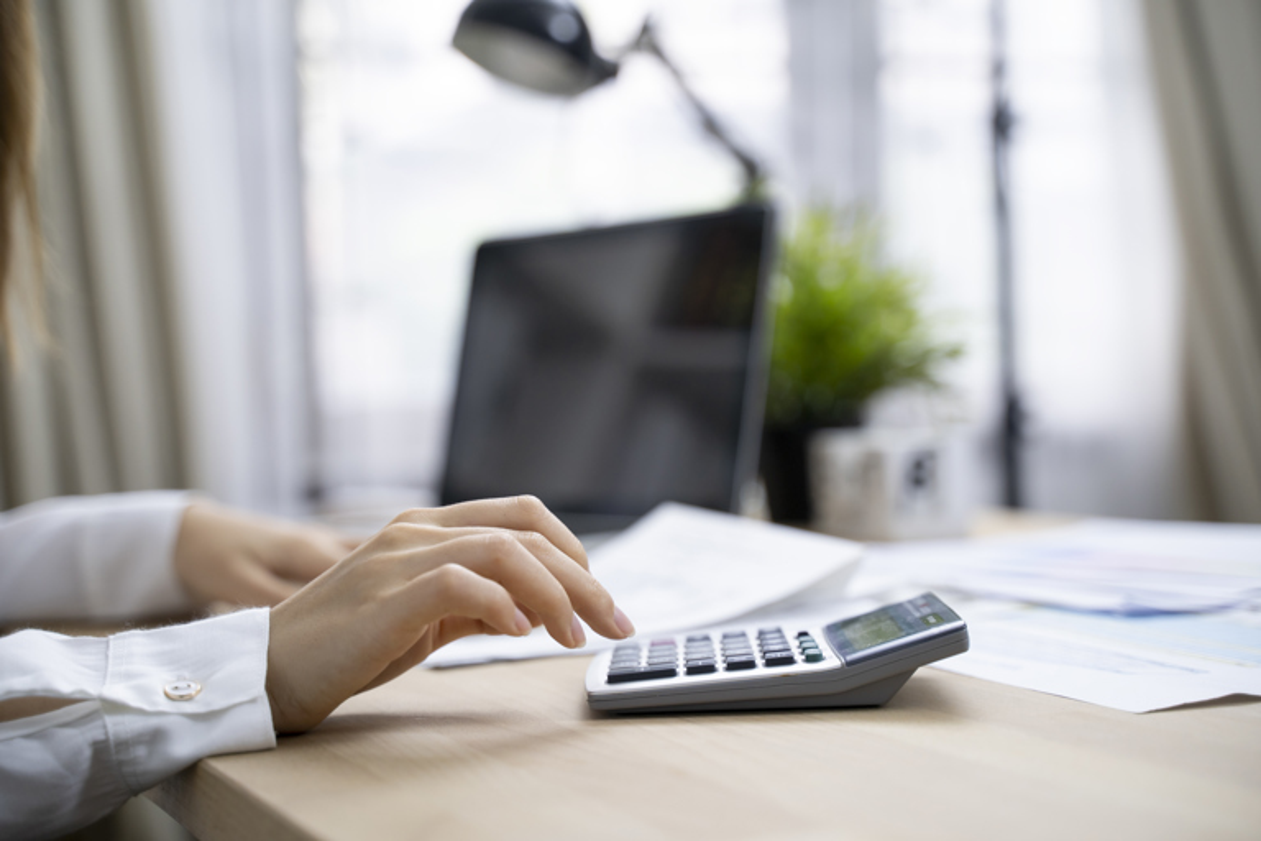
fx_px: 1961
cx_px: 630
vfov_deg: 24.2
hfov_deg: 35.6
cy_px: 420
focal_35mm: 56
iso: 400
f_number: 2.8
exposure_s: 1/160
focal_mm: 56
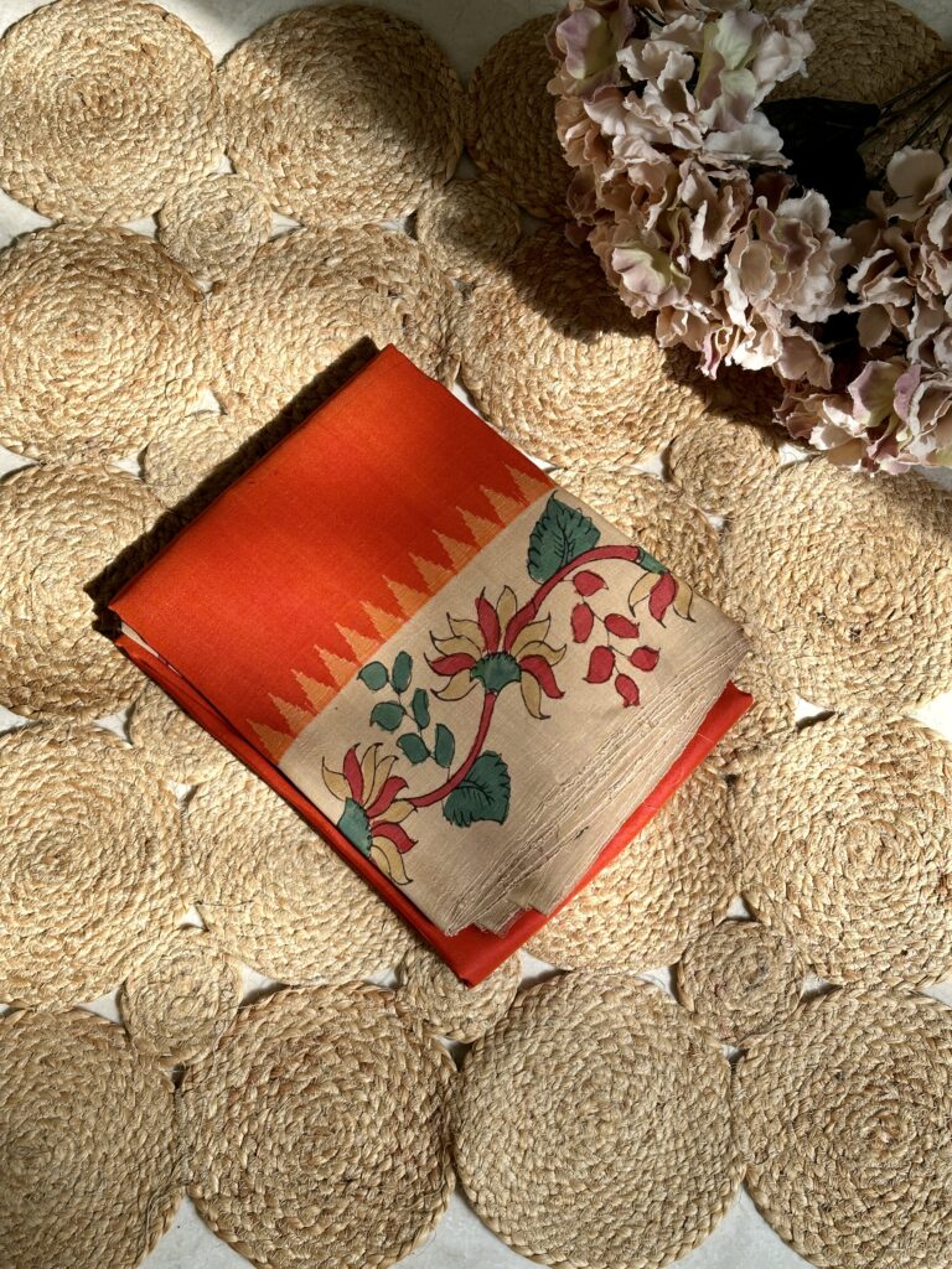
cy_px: 634
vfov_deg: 39.7
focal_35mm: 48
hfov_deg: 30.3
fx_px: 1760
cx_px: 476
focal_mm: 6.86
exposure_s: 1/186
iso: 50
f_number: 1.78
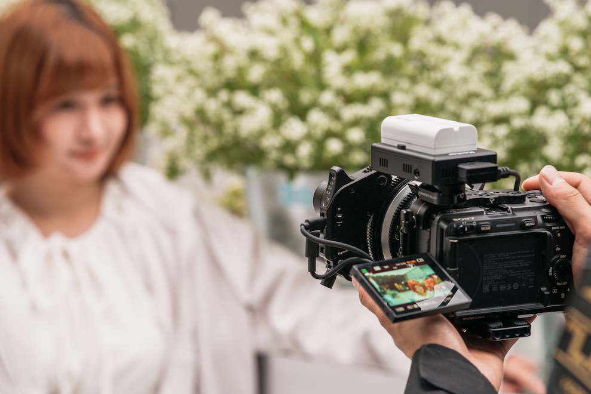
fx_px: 1806
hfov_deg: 18.6
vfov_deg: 12.5
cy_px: 215
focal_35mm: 110
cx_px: 277
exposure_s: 1/100
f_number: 4
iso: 250
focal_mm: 85
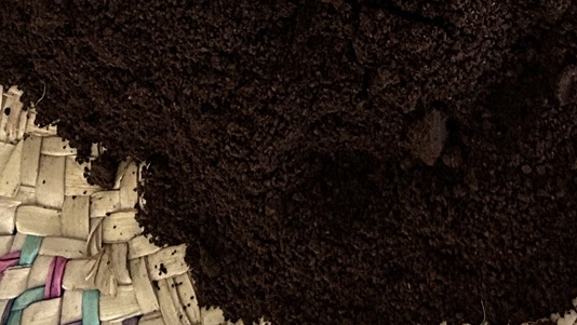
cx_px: 440
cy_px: -95
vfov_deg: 11.2
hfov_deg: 20.0
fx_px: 1623
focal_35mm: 106
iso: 320
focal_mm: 5.7
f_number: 1.5
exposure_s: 1/60
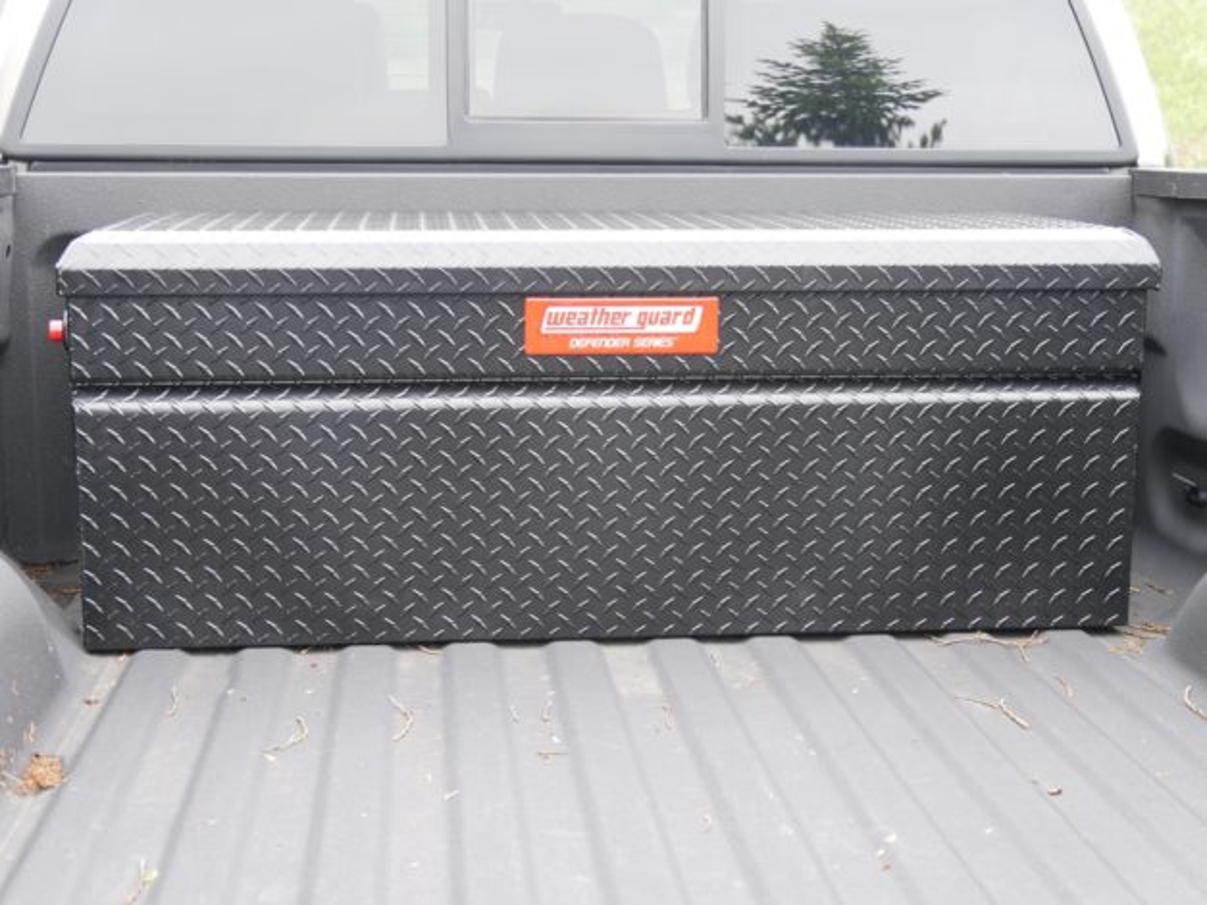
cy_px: 452
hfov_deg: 36.8
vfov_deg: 28.0
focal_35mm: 52
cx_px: 604
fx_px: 1813
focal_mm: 26
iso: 200
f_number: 4.2
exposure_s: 1/60
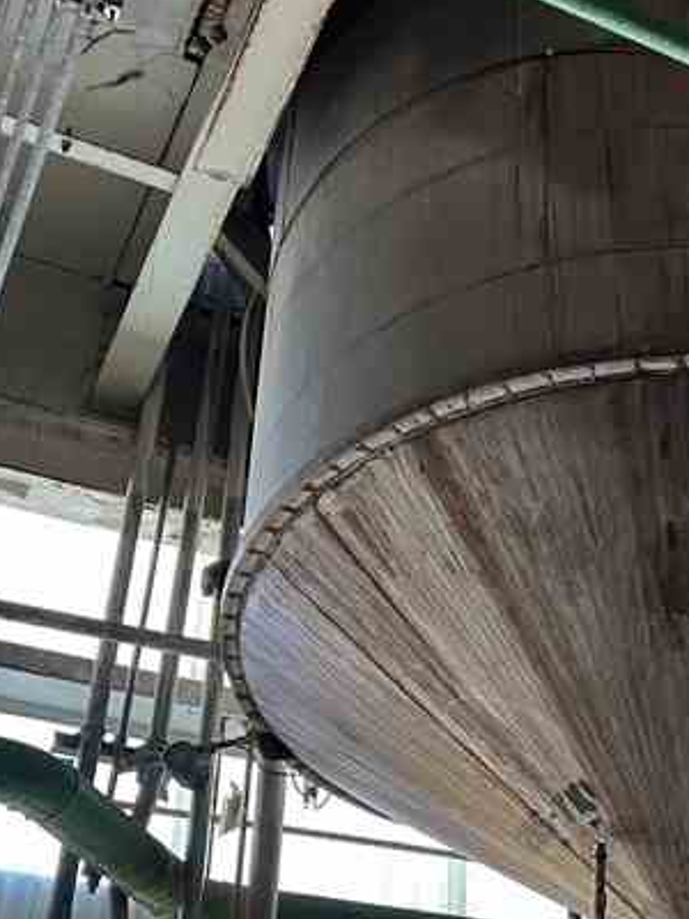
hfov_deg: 21.5
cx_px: 740
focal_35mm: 65
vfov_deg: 29.7
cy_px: 579
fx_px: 1725
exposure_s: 1/60
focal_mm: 5.7
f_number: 1.5
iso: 160
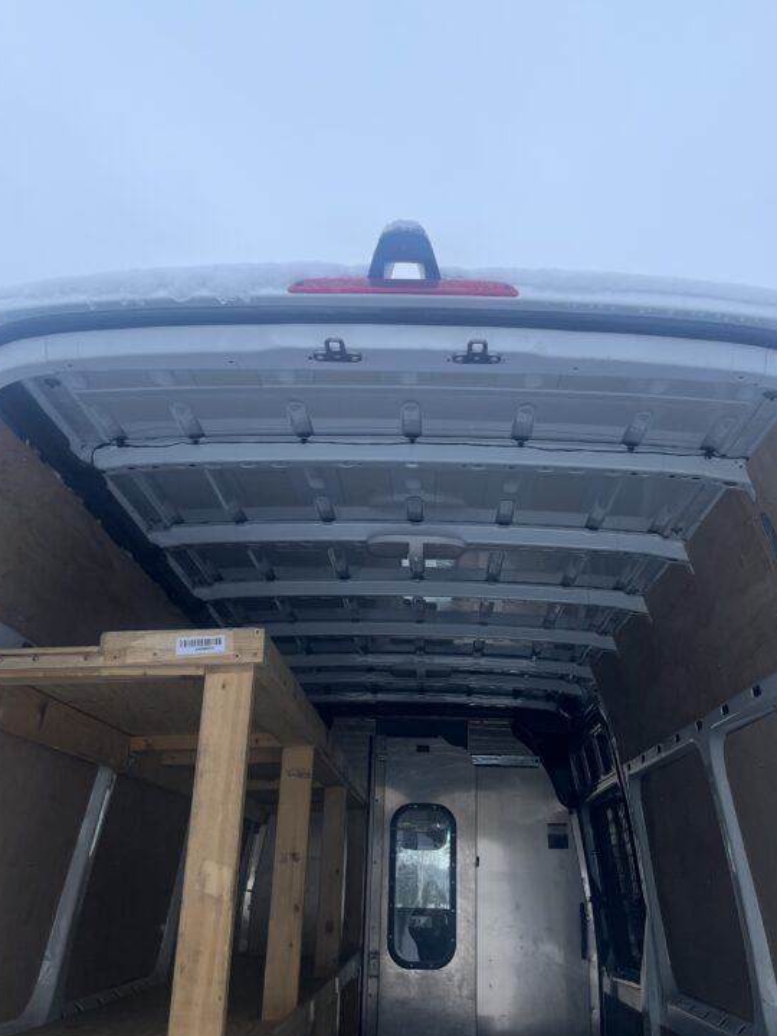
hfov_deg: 38.7
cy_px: 388
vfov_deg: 49.6
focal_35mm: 37
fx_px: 1107
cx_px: 396
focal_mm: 5.1
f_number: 1.6
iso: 50
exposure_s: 1/1056
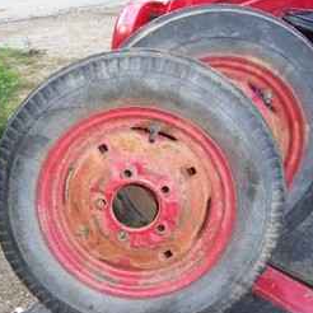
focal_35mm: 42
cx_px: 145
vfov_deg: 40.0
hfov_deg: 40.0
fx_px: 430
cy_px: 160
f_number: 2.7
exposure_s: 1/60
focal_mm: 5.6
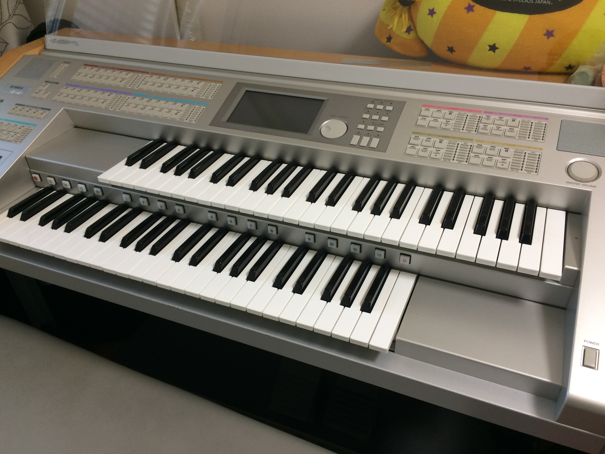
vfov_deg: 48.2
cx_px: 302
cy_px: 227
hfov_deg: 61.7
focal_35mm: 29
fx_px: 507
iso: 64
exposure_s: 1/30
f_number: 2.2
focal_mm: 4.15
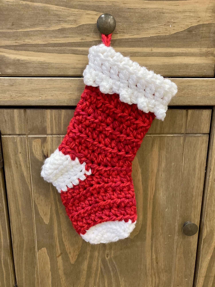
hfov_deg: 49.7
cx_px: 108
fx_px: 232
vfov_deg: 63.4
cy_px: 144
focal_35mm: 28
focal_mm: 3.99
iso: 400
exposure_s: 1/33
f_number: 1.8
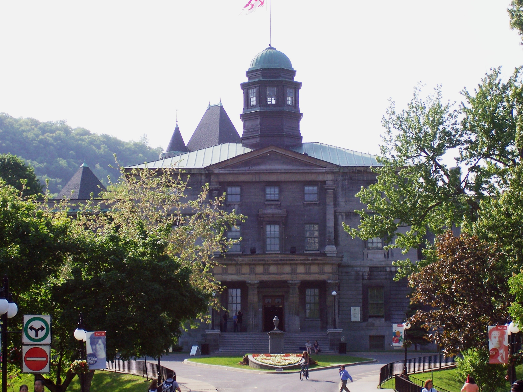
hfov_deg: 19.3
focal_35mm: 102
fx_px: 1541
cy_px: 196
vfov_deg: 14.5
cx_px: 262
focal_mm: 16.8
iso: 80
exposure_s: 1/350
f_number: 4.6
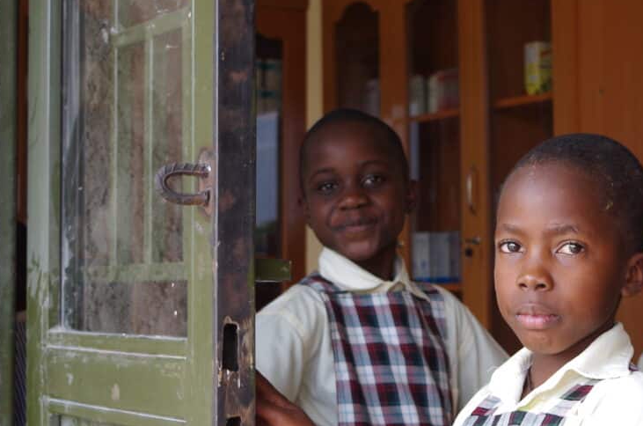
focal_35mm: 103
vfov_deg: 13.2
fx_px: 1836
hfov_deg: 19.5
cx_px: 571
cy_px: 298
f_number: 4
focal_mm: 32.5
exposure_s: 1/80
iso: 200
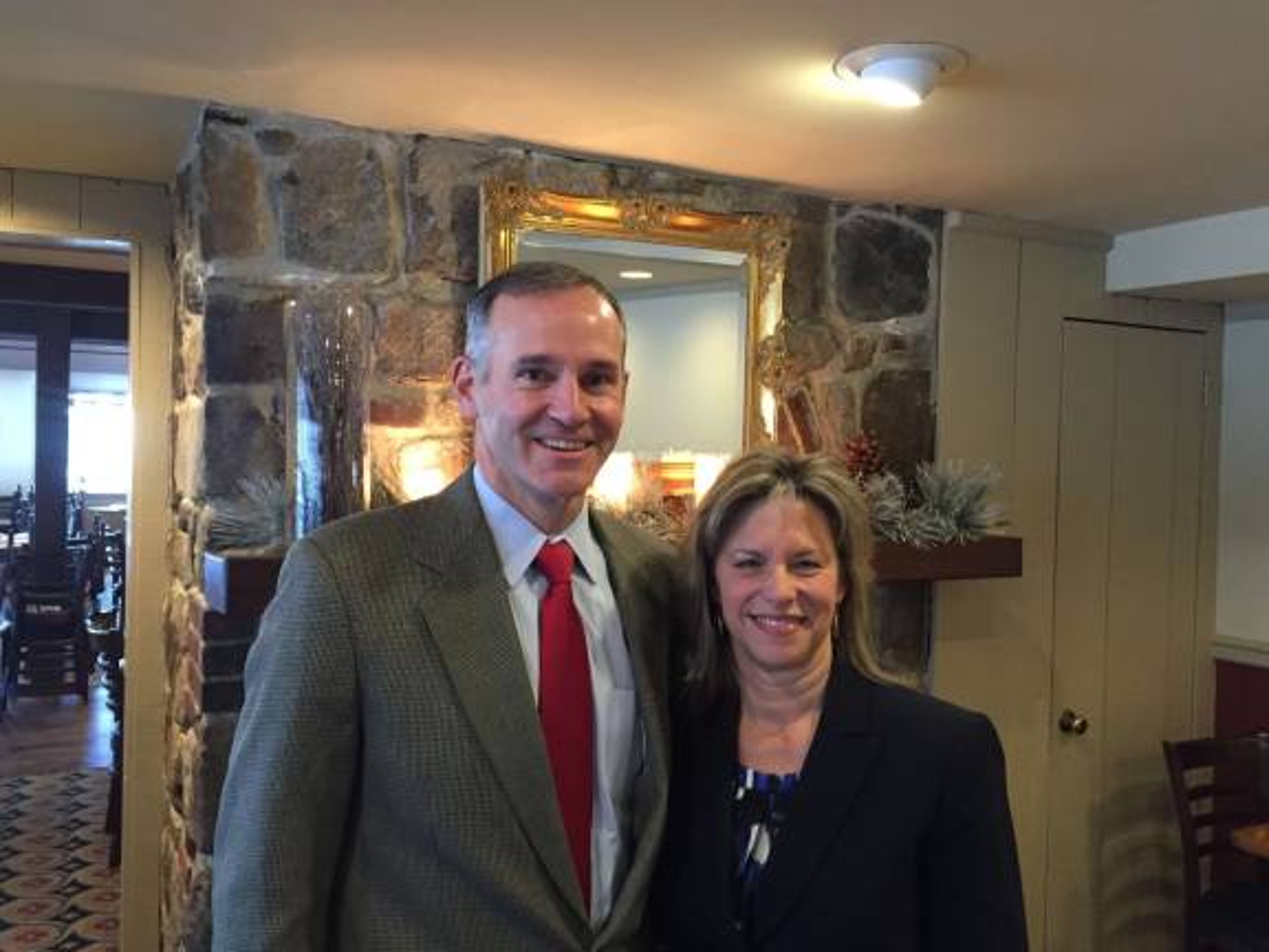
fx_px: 1063
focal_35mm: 29
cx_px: 634
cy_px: 476
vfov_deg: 48.2
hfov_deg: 61.7
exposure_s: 1/17
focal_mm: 4.15
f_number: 2.2
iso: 250
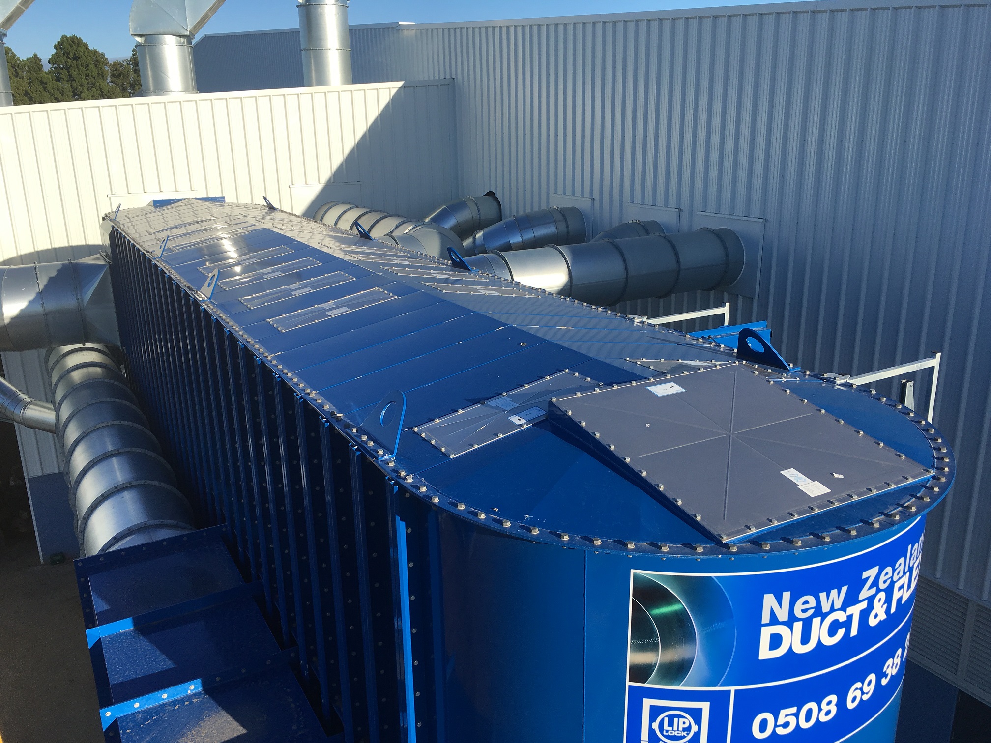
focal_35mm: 29
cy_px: 372
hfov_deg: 61.7
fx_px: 830
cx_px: 496
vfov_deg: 48.2
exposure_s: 1/1479
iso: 25
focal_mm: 4.15
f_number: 2.2
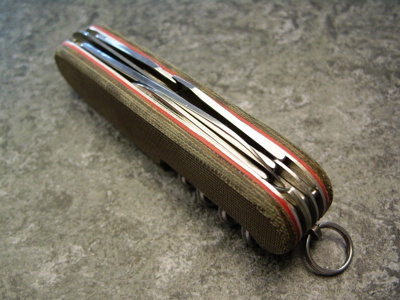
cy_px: 150
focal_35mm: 35
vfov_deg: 40.7
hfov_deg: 52.6
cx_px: 200
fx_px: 404
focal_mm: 7.8
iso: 100
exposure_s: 1/45
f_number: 2.8
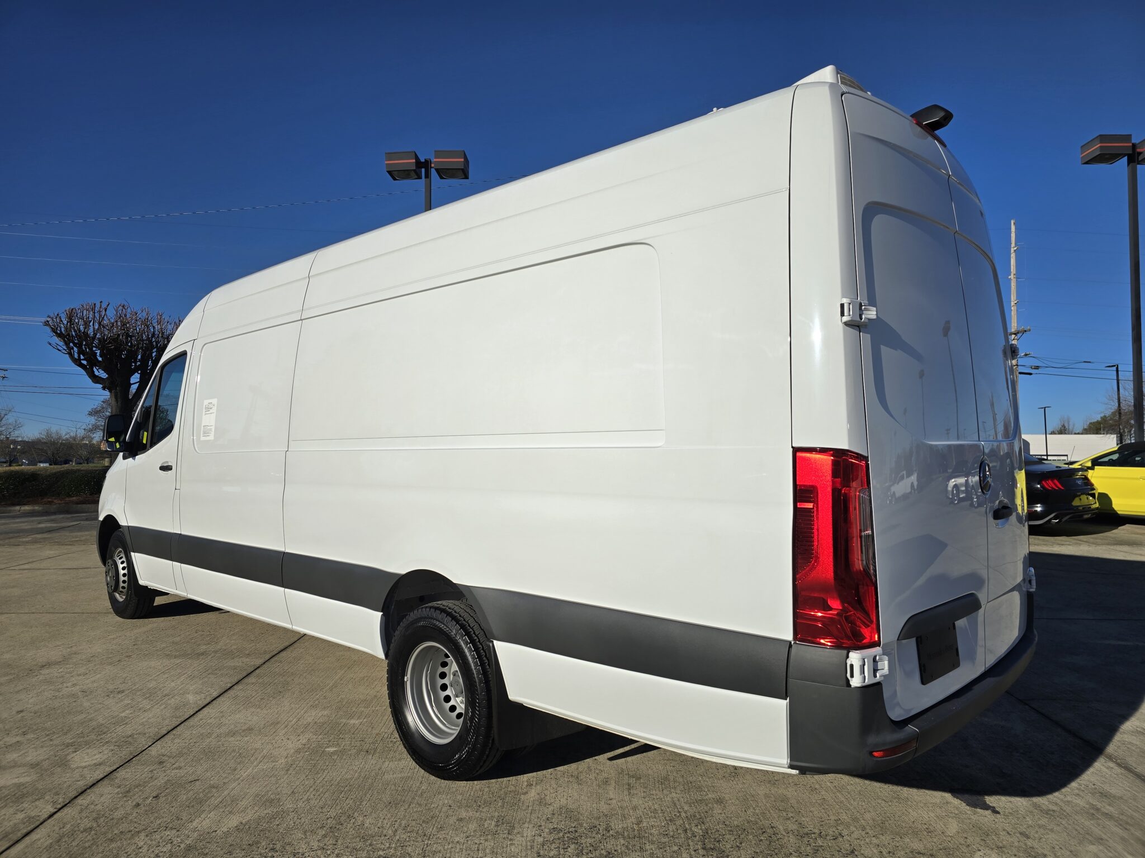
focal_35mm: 23
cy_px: 429
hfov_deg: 73.9
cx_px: 572
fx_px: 761
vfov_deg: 58.9
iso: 12
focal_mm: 6.3
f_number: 1.7
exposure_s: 1/2128
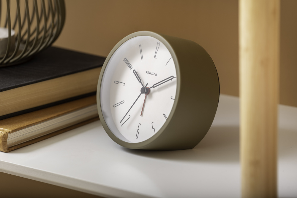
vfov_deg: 10.6
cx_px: 148
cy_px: 99
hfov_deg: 15.8
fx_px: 1073
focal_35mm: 130
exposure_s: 1/160
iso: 100
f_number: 6.3
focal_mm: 130
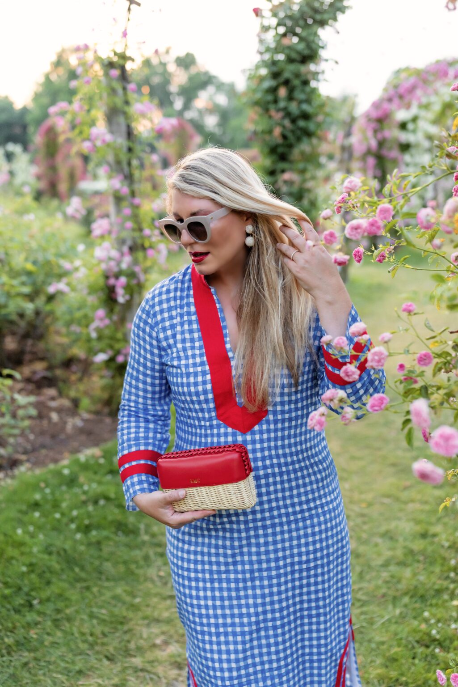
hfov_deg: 37.9
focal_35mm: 35
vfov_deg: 54.4
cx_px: 229
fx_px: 667
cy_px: 344
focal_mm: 35
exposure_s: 1/1000
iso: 1000
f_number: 2
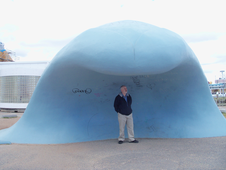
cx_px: 113
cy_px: 85
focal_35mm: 35
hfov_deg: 52.6
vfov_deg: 40.7
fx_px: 229
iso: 80
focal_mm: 6.3
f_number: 3
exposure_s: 1/320
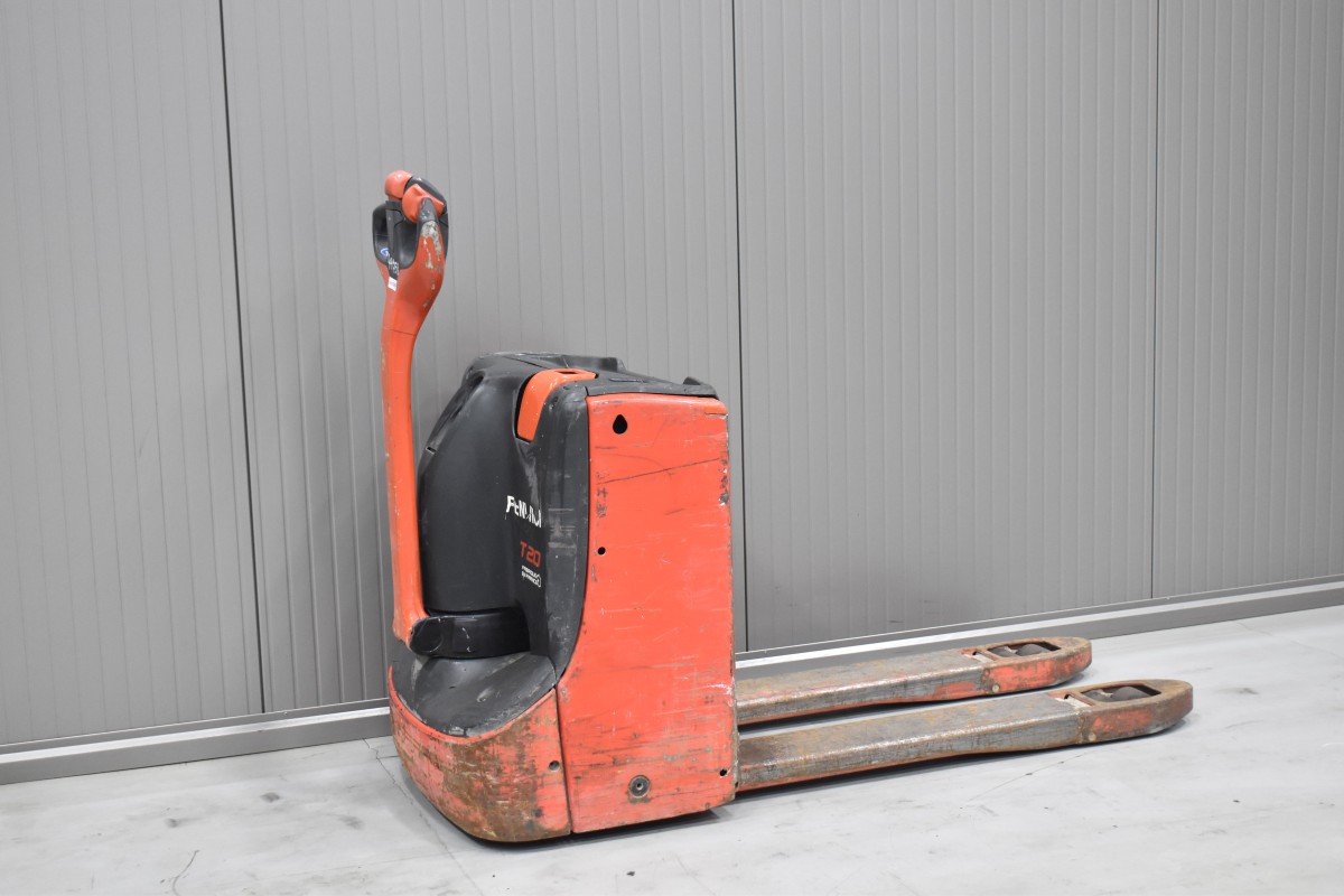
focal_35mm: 51
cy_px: 448
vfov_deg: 26.5
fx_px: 1904
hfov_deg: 38.9
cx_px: 672
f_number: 5
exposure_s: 1/40
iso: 1600
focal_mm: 34
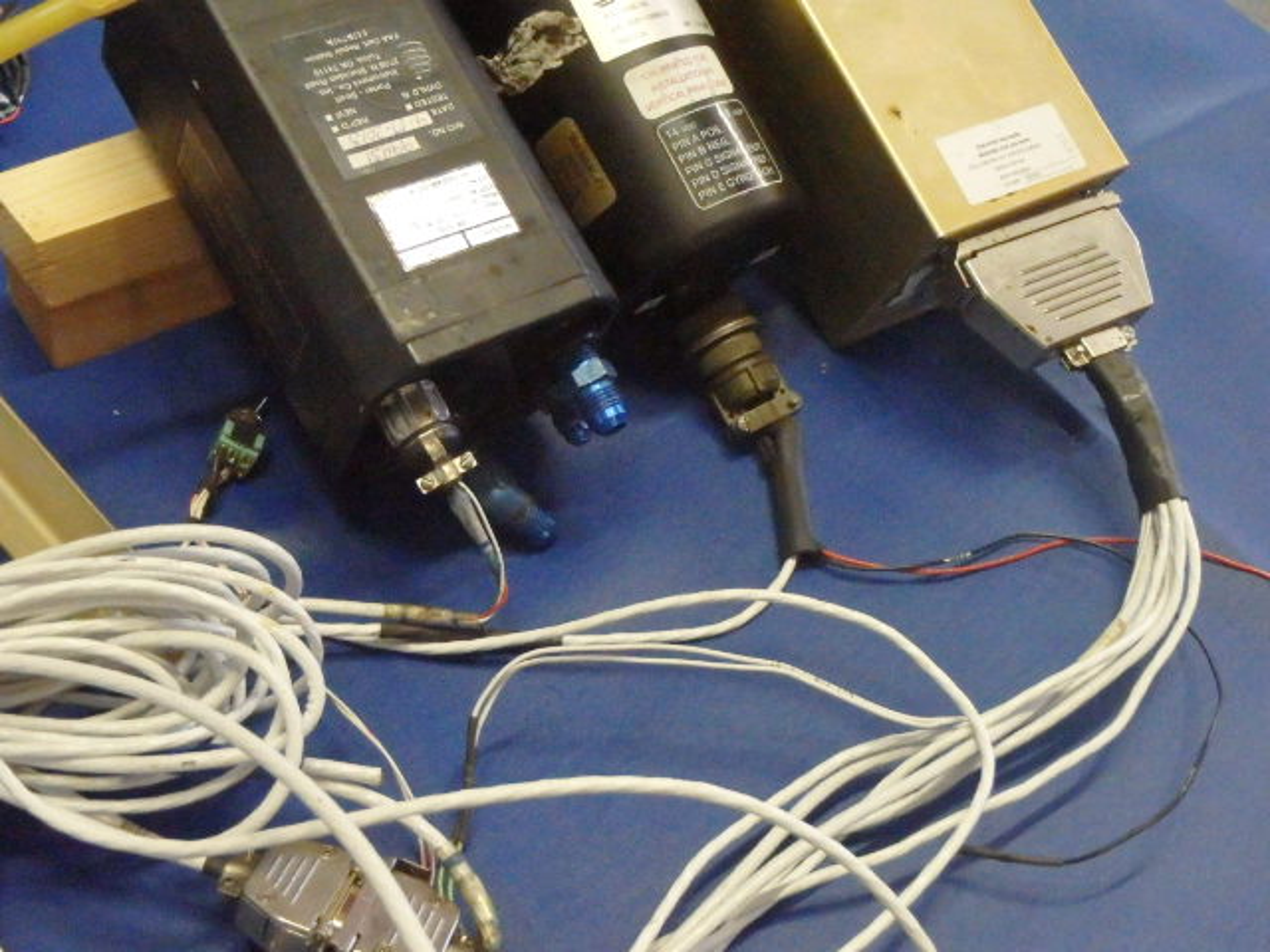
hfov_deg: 36.8
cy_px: 476
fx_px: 1908
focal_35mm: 52
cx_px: 635
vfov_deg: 28.0
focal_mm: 9.4
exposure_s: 1/60
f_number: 5
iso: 3200
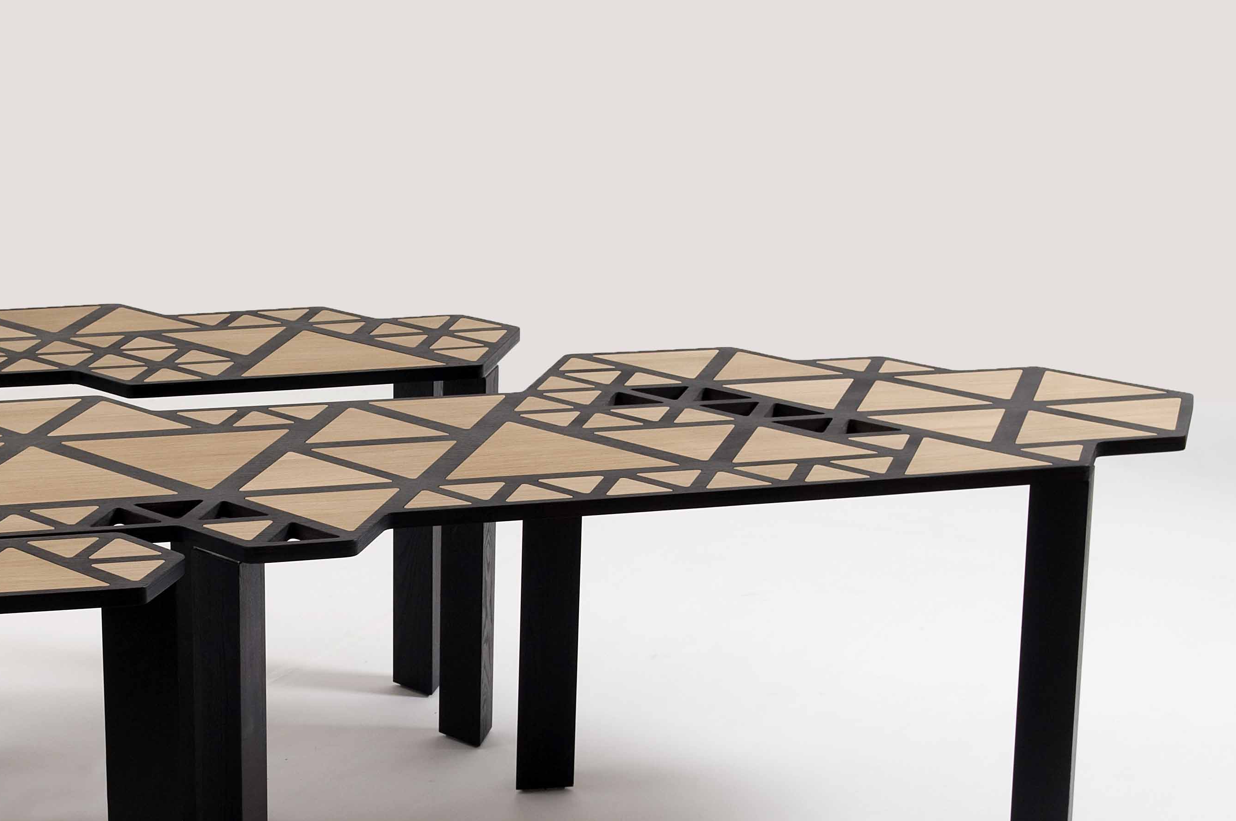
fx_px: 2874
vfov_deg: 16.2
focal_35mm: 84
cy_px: 538
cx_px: 266
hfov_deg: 23.9
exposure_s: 1/250
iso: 200
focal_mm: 35
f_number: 7.1
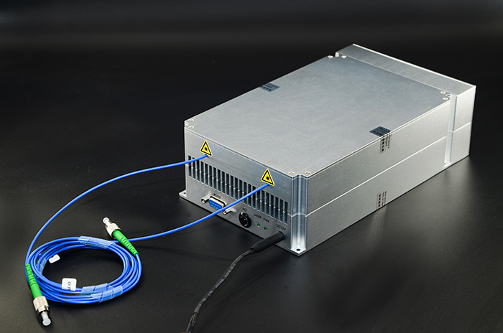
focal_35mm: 87
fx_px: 1213
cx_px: 252
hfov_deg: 23.4
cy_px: 166
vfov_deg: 15.6
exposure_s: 1/60
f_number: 8
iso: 200
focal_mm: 58
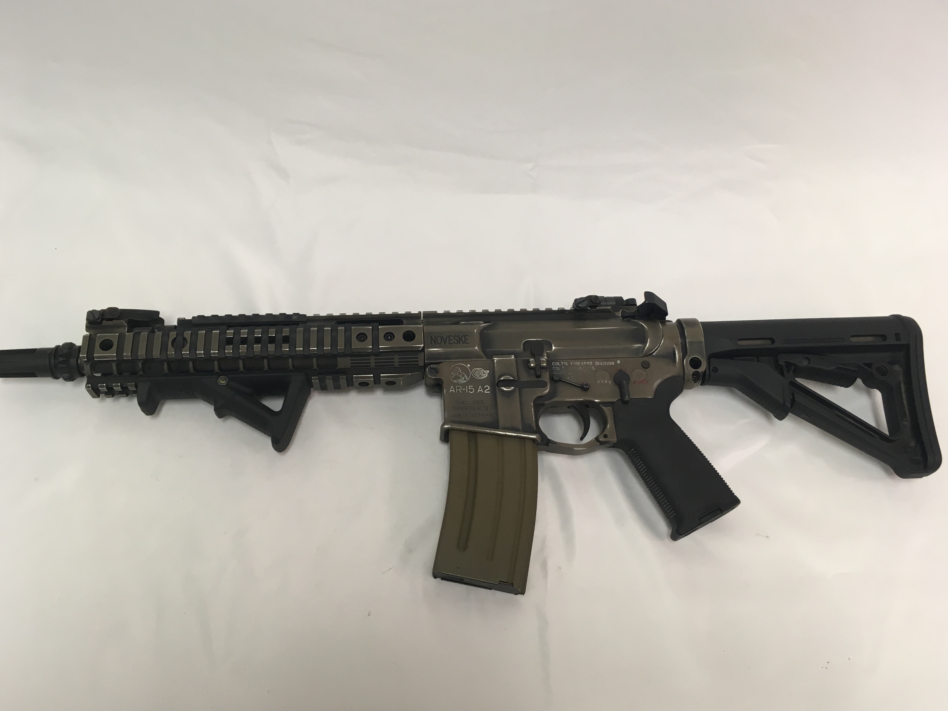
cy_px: 350
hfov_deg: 60.0
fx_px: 822
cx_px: 473
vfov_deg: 46.8
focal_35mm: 30
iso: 50
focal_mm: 4.15
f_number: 2.2
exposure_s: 1/30
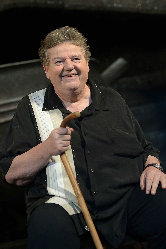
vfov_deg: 21.5
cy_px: 124
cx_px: 83
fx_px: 658
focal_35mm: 95
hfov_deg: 14.4
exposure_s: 1/200
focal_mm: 95
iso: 2000
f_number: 2.8
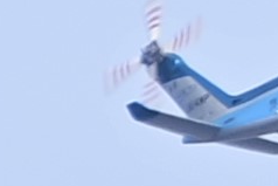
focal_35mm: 2374
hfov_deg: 0.9
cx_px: 552
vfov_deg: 0.6
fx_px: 18343
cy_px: -123
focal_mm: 500
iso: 100
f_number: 6.3
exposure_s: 1/320
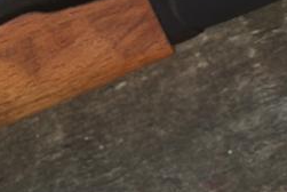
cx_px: 237
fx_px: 862
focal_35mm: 108
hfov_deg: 18.7
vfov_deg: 12.2
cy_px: -86
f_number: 2.2
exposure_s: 1/120
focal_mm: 4.15
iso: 64
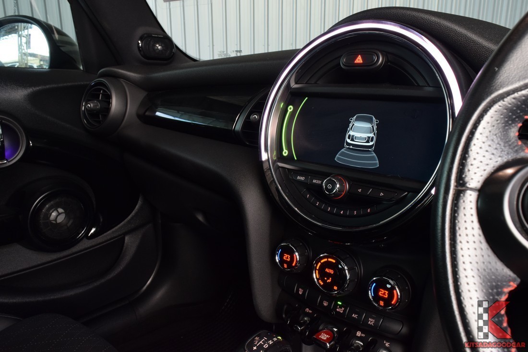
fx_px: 396
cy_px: 176
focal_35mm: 27
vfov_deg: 47.9
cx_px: 264
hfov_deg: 67.4
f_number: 13
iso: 1000
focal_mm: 18
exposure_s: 1/8
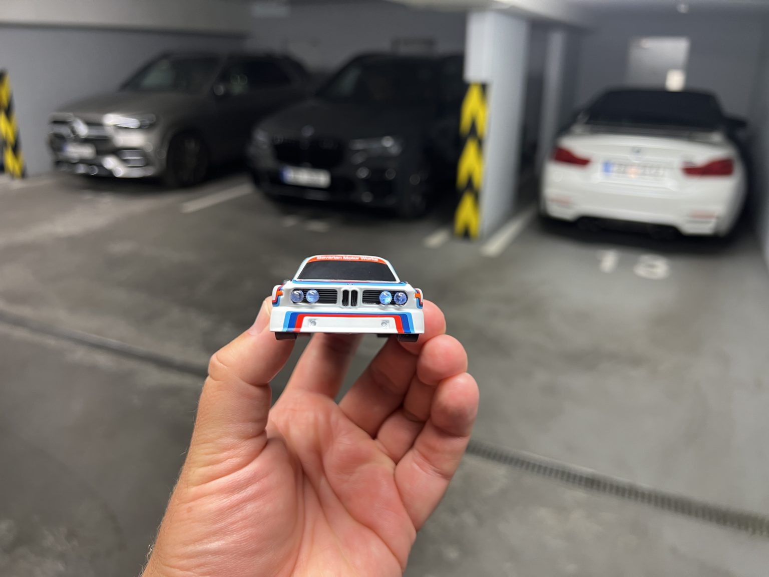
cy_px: 288
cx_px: 384
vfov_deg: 53.1
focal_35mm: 26
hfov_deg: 67.3
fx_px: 578
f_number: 1.5
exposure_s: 1/50
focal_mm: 5.7
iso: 80
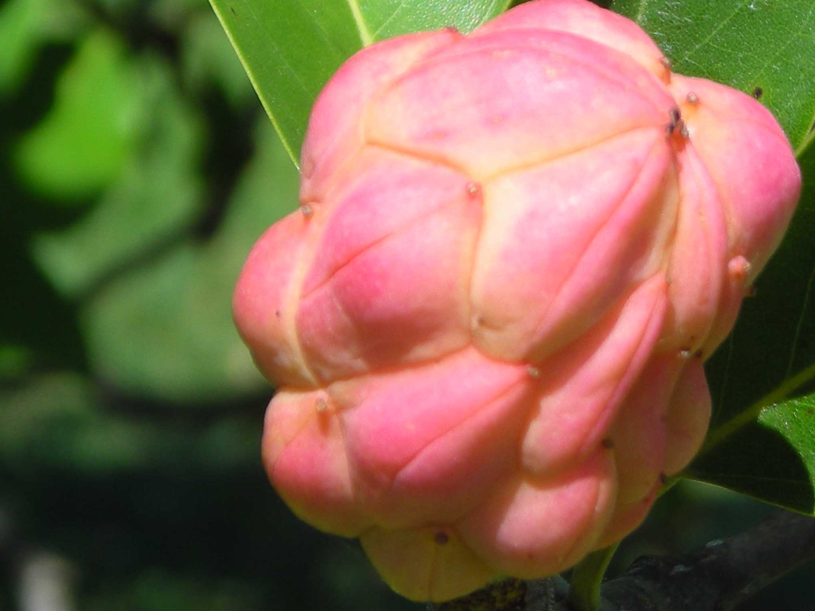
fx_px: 3791
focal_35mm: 161
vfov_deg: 9.2
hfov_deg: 12.3
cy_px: 370
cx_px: 520
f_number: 5.3
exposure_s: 1/231
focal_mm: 19.2
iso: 50
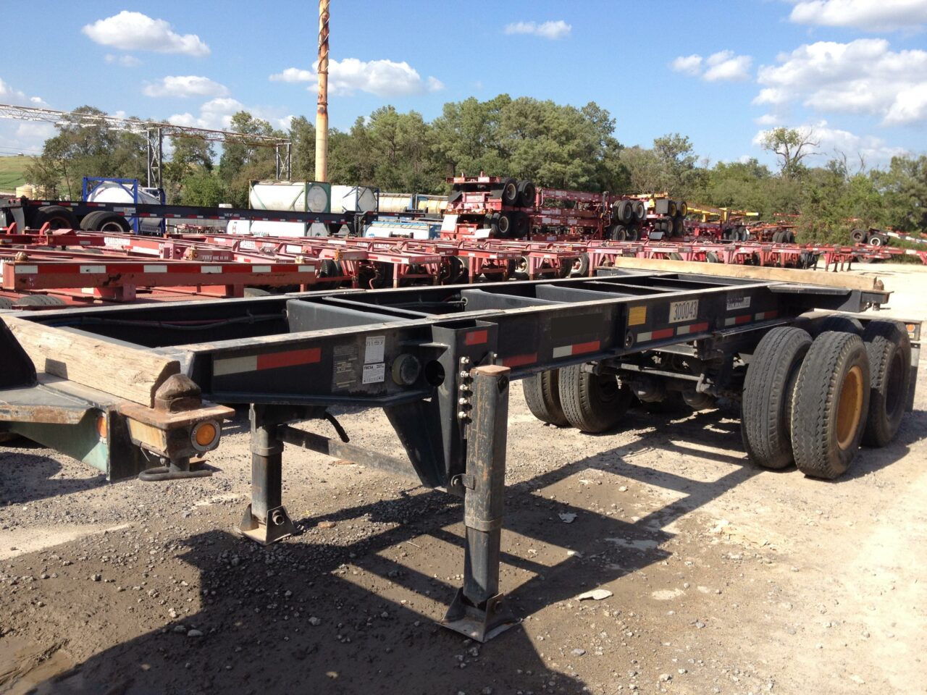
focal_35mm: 35
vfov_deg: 40.7
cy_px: 348
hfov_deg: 52.6
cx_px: 464
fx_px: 937
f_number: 2.4
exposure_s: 1/1082
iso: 64
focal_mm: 4.28
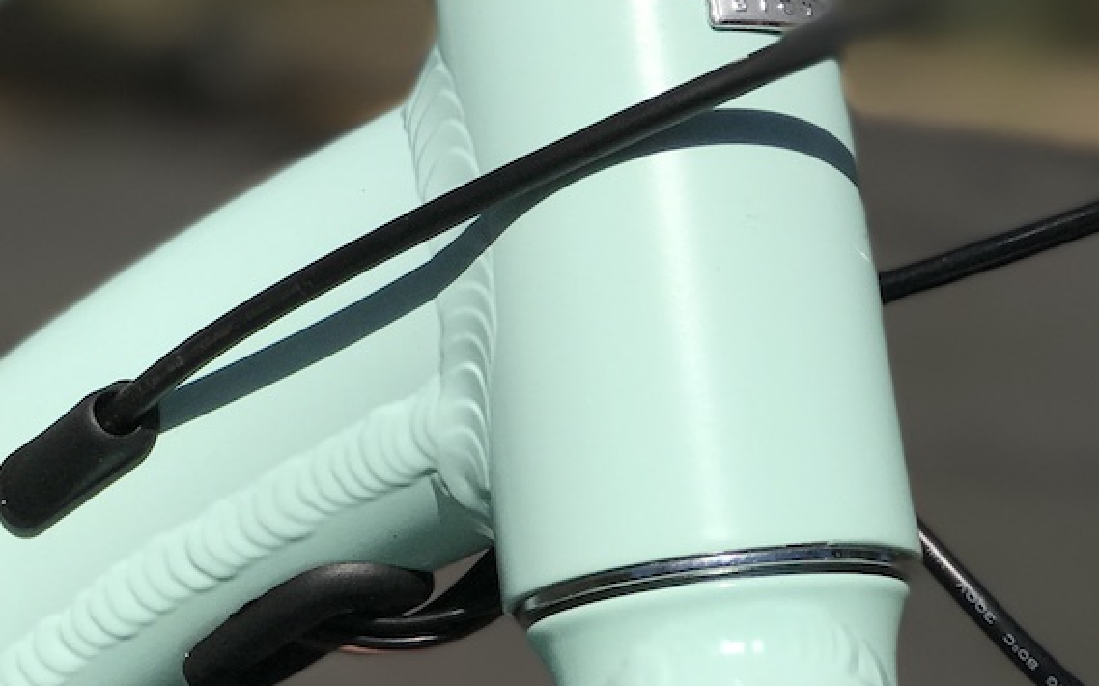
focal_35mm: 136
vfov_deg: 9.6
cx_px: 0
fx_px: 4071
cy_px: 230
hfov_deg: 15.1
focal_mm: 6.6
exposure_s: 1/3831
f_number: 2.8
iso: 20
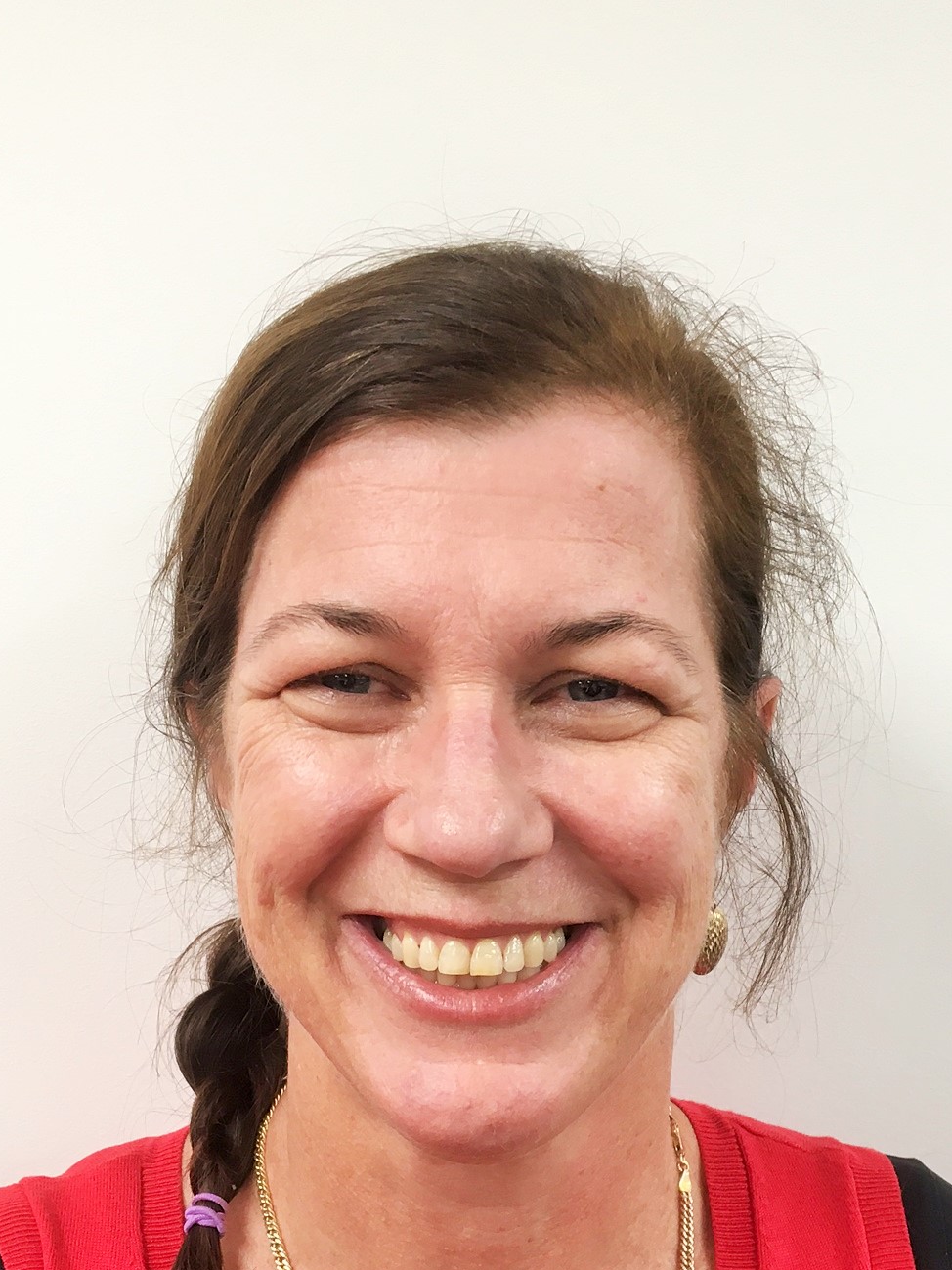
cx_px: 512
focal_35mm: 45
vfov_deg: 41.3
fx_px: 1650
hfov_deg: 32.2
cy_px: 884
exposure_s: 1/33
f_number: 2.2
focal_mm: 4.15
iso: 64
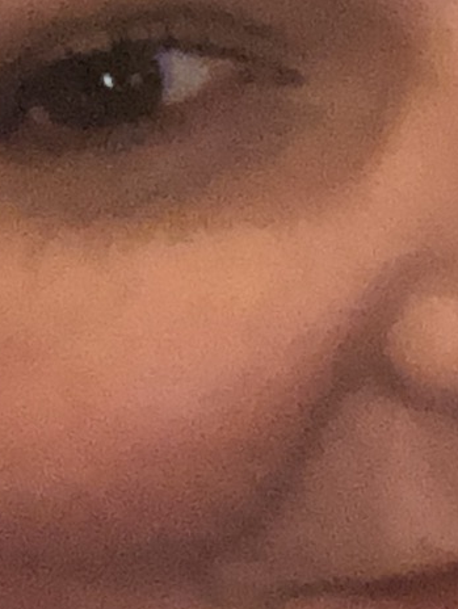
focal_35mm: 213
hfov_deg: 6.3
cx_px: 1440
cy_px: 260
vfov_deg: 9.3
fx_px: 3751
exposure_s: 1/30
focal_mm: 2.87
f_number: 2.2
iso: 320
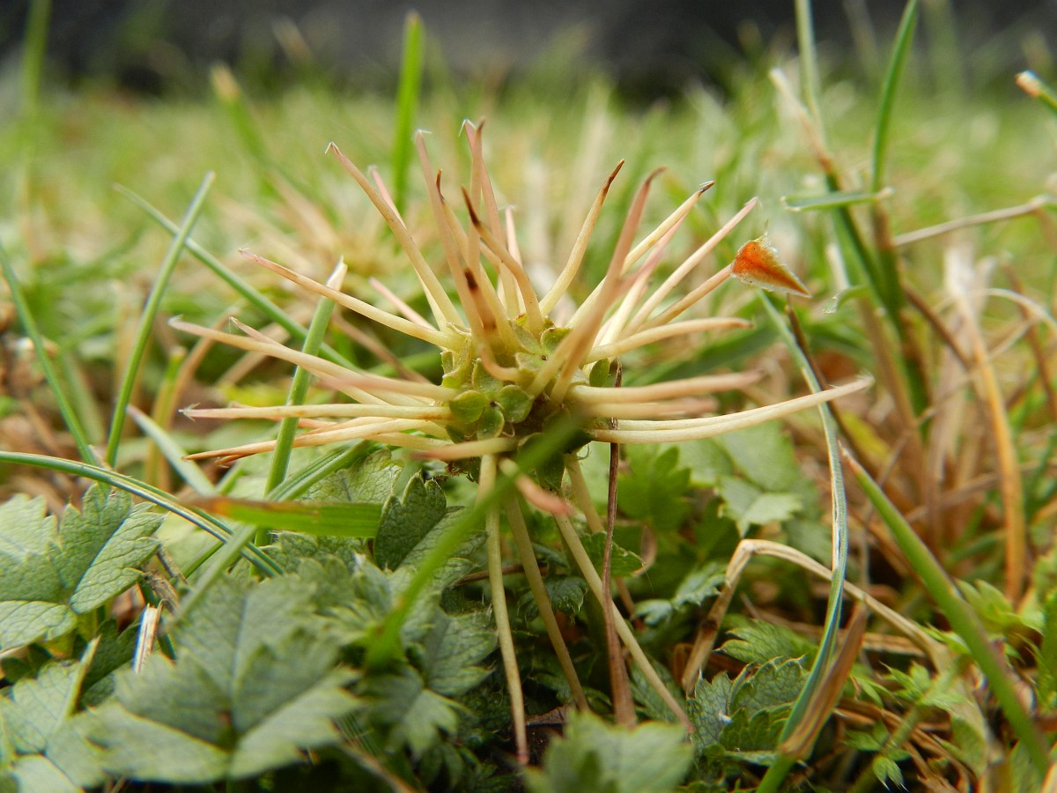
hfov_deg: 56.8
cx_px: 528
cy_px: 396
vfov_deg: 44.2
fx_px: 977
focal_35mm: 32
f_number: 3.7
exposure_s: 1/200
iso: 160
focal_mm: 5.6
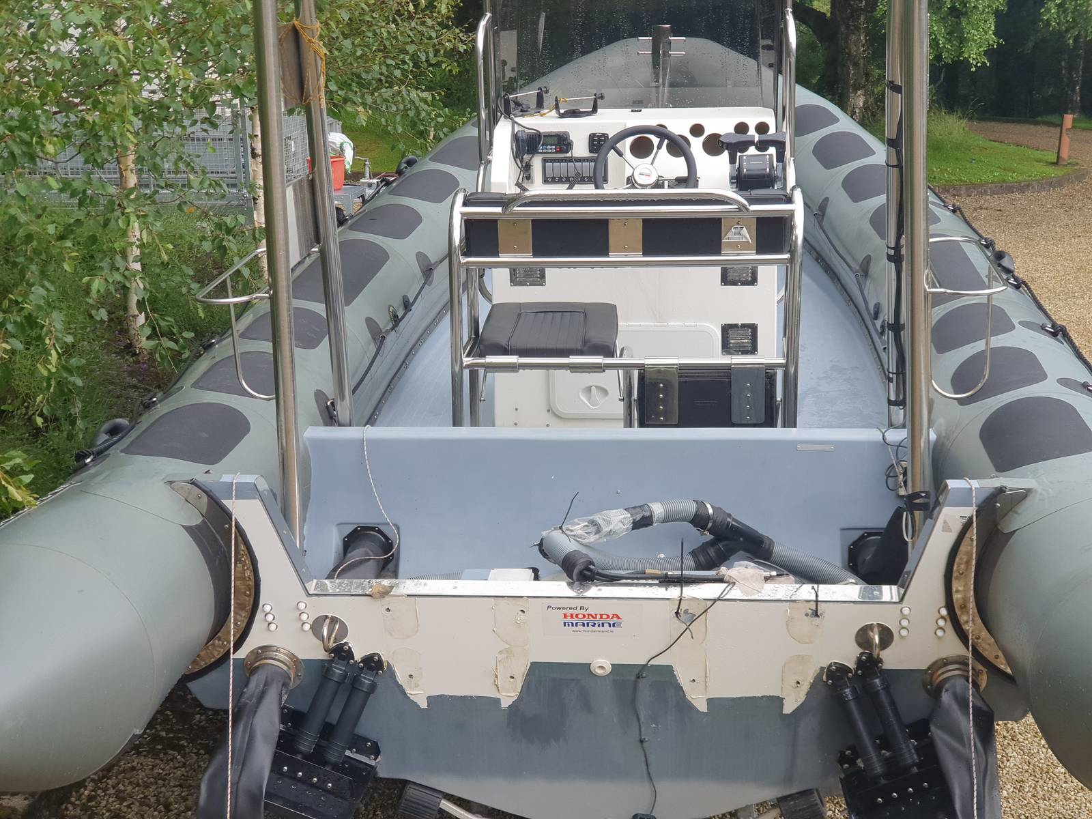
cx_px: 546
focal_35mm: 52
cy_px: 410
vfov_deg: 28.0
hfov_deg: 36.8
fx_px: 1640
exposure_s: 1/110
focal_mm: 6
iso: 40
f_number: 2.4
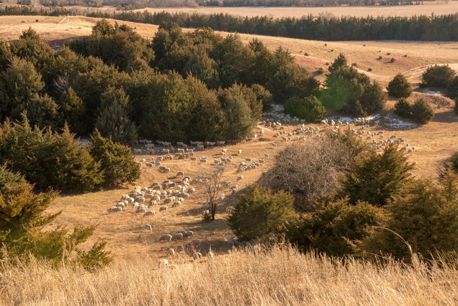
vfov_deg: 19.5
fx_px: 890
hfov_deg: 28.8
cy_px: 153
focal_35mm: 70
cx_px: 229
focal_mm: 70
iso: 720
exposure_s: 1/80
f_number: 22
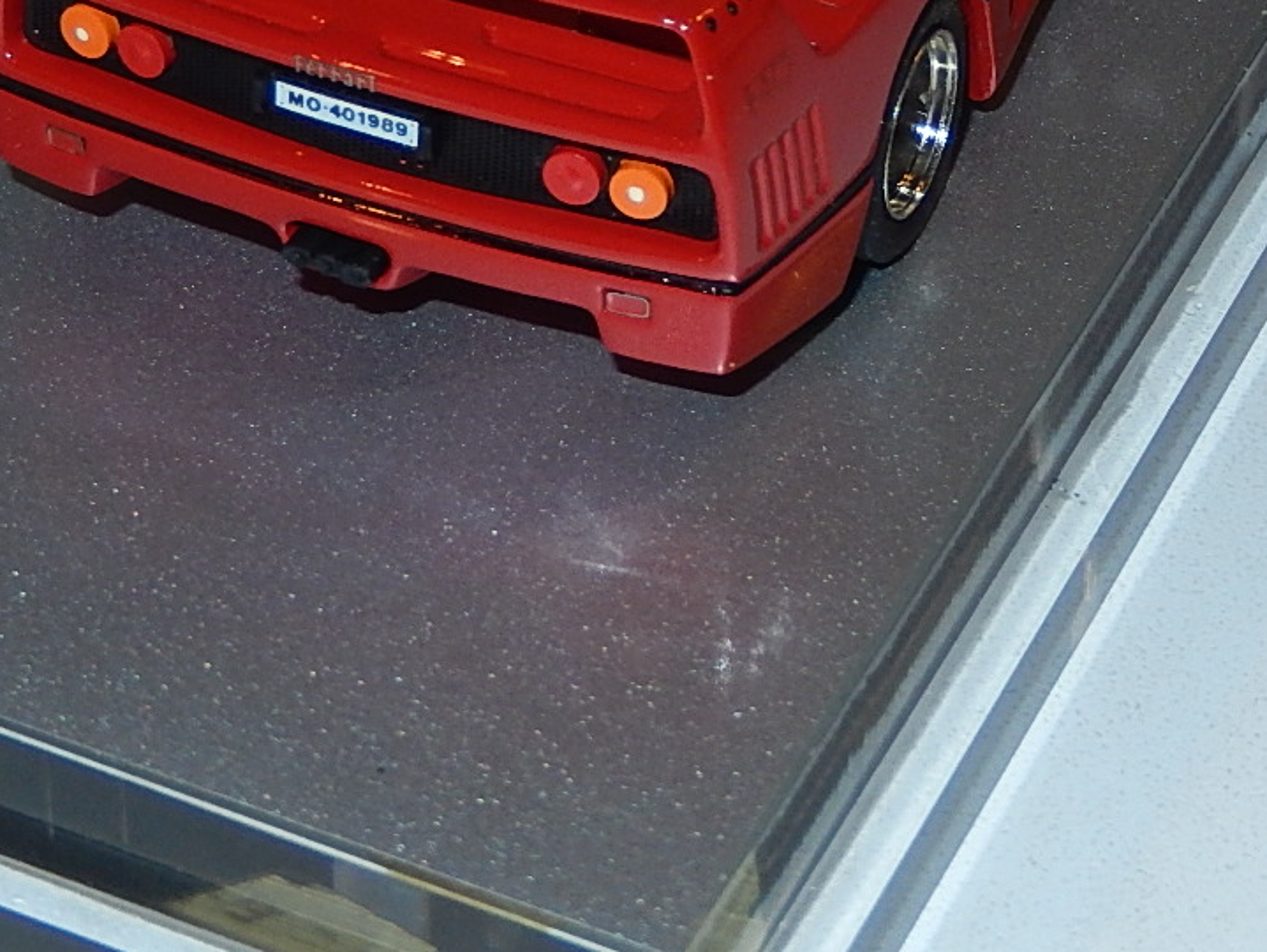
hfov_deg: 15.3
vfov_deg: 11.4
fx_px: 4724
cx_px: 682
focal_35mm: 129
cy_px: 26
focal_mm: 10.4
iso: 200
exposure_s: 1/30
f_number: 9.2
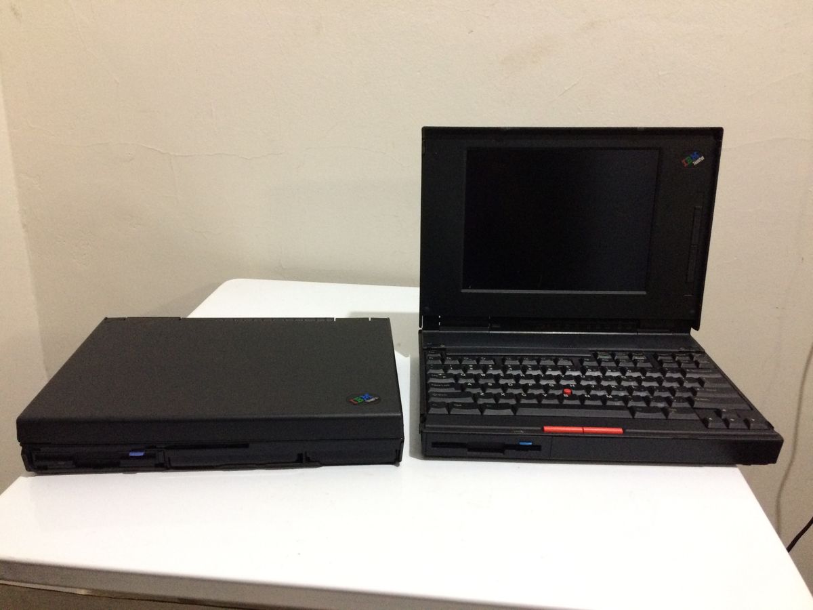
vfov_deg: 48.2
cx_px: 406
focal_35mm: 29
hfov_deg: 61.7
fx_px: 681
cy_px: 305
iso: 200
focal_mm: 4.15
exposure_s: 1/30
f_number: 2.2
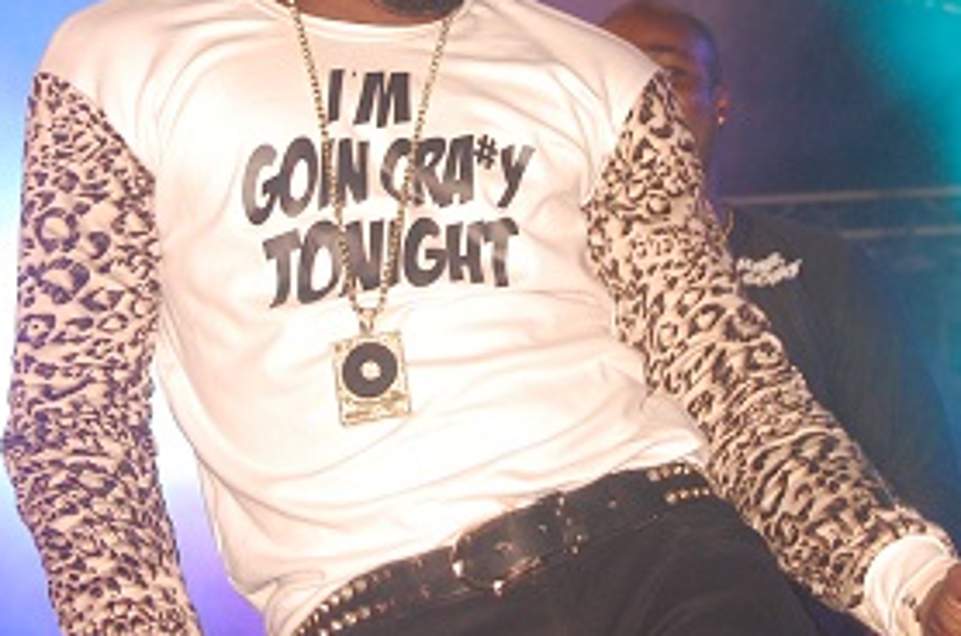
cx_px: 508
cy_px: 55
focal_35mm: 140
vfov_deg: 9.7
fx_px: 3729
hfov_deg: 14.7
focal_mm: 46
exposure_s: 1/80
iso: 800
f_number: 7.1
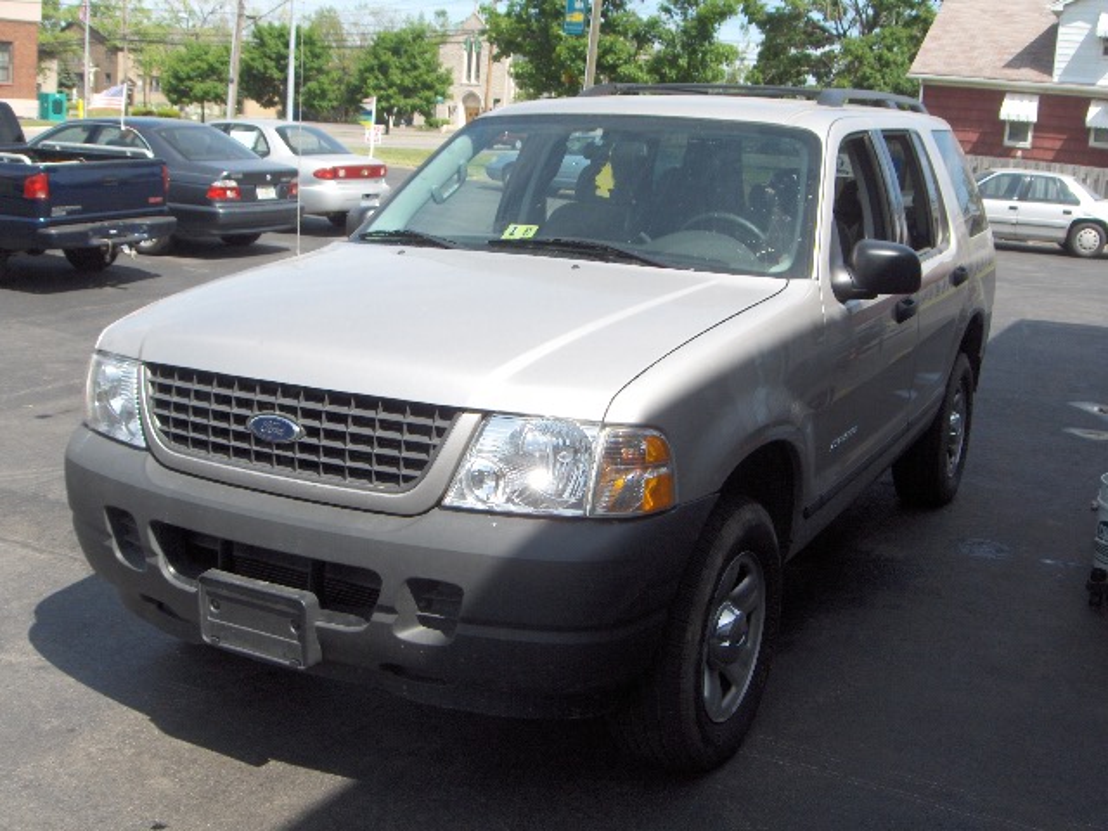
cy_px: 416
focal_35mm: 39
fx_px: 1248
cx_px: 554
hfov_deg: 47.9
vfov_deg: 36.8
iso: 100
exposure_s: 1/431
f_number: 4.8
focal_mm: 8
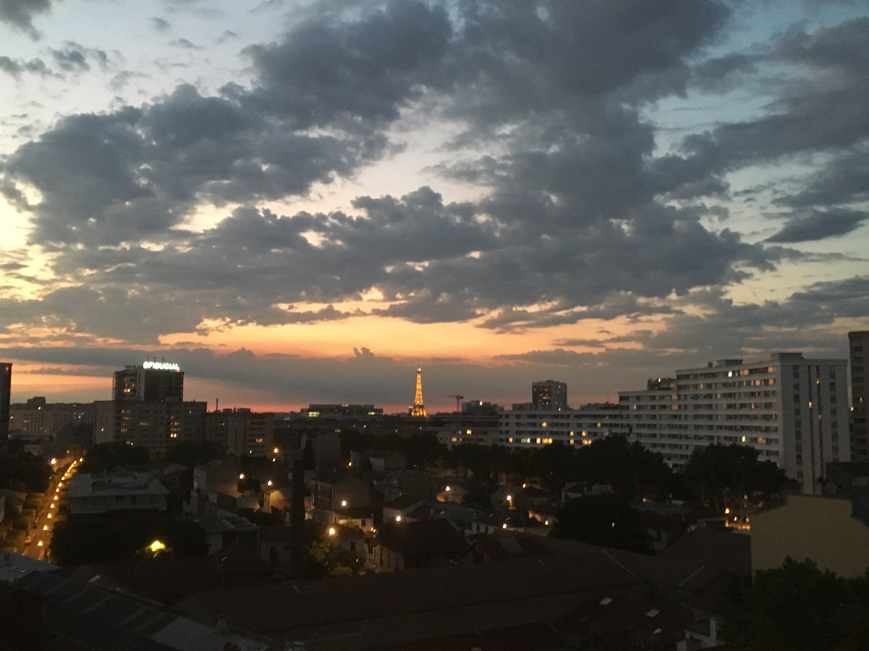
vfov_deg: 39.7
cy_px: 329
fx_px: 904
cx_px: 433
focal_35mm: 36
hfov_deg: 51.4
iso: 250
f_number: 2.2
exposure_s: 1/17
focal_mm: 4.15
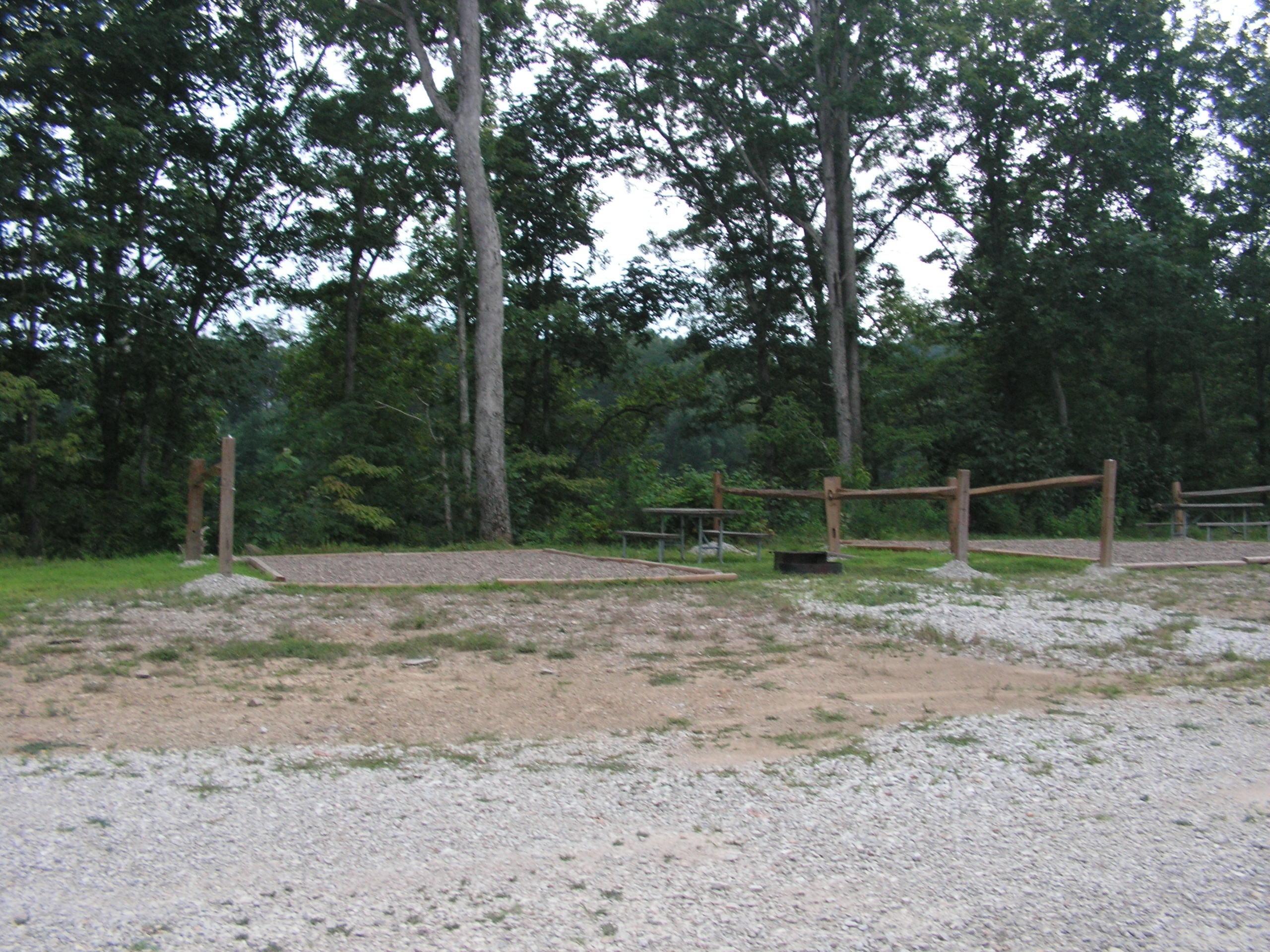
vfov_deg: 39.7
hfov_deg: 51.4
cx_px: 635
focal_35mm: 36
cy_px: 476
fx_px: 1321
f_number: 3.2
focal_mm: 6
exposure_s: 1/40
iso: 80
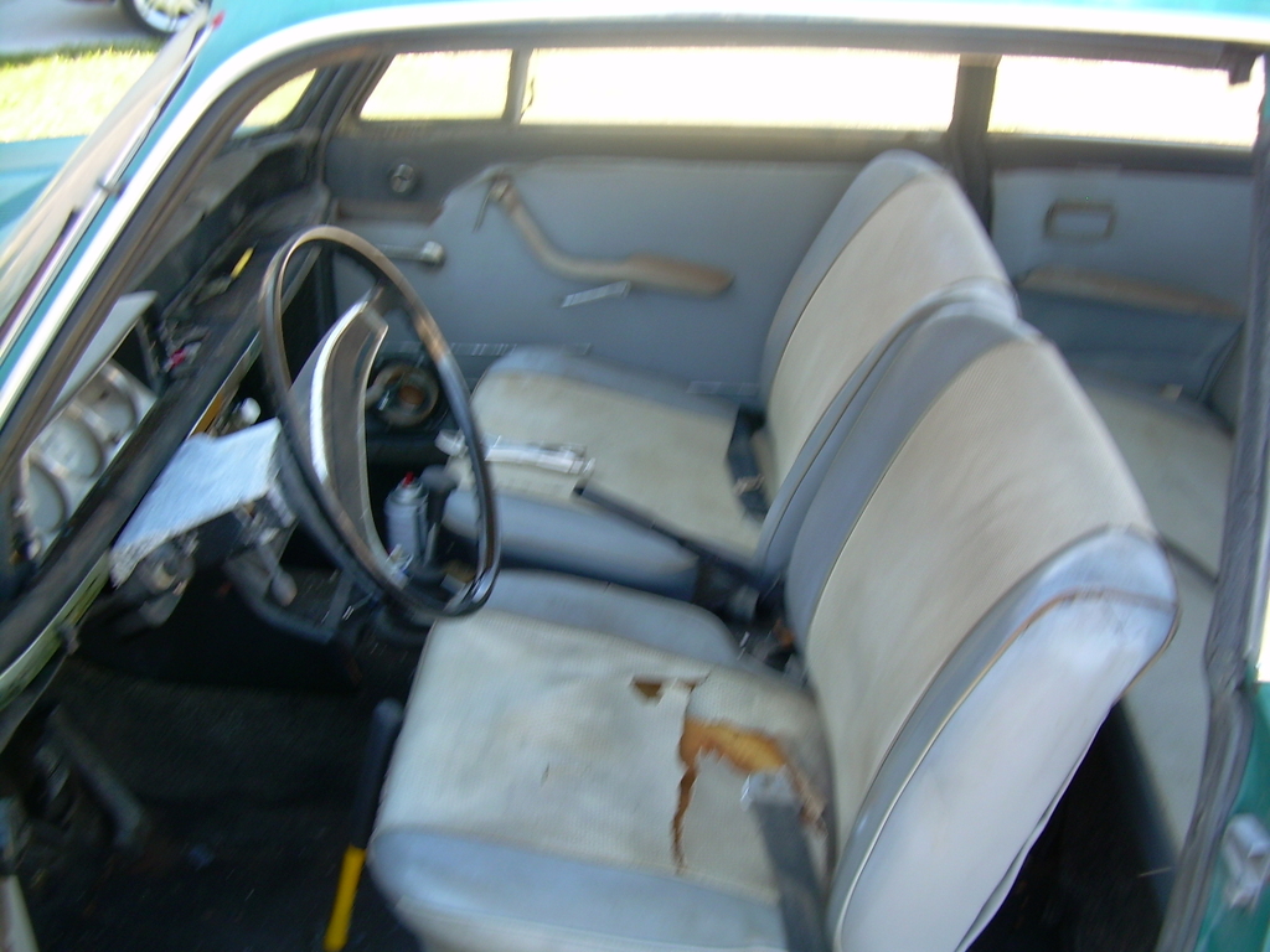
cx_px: 635
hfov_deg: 49.0
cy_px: 476
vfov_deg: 37.7
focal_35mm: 38
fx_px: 1394
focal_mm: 6.3
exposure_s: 1/55
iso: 50
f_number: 2.8
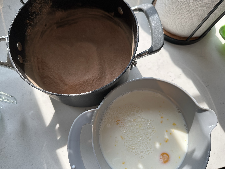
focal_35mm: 24
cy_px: 84
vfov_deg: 56.8
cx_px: 112
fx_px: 156
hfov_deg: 71.6
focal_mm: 6.86
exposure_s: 1/469
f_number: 1.78
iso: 80
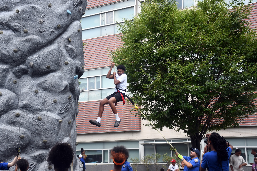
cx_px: 128
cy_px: 86
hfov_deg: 35.1
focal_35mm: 57
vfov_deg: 23.8
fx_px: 407
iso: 640
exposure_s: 1/1000
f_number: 4.2
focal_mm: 38
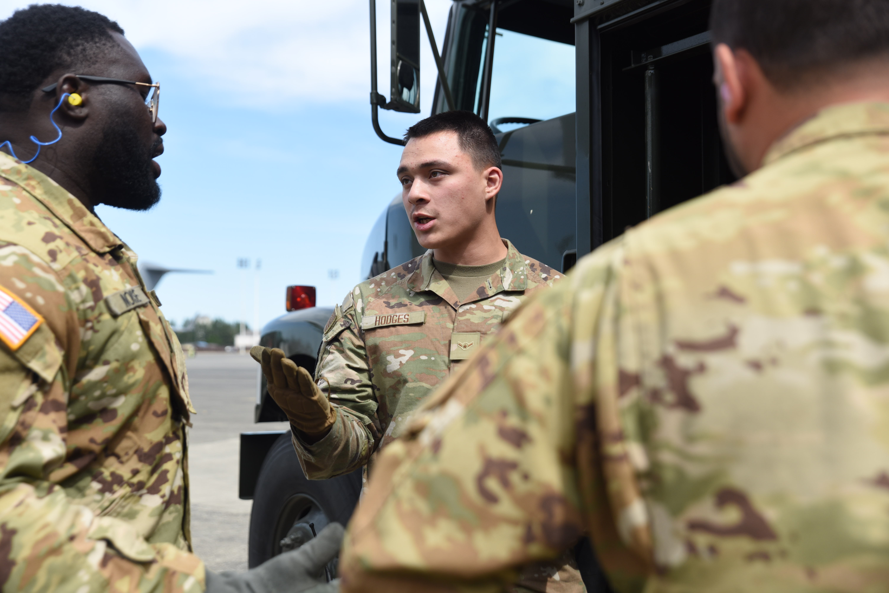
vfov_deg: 31.9
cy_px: 296
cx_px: 444
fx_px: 1038
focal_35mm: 42
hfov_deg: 46.4
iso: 320
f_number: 3.2
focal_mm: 42
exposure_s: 1/2000
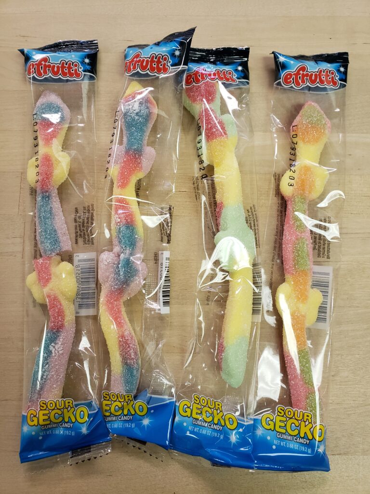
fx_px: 371
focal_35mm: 26
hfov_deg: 53.1
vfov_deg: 67.3
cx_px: 185
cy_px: 247
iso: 250
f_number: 2.4
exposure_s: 1/60
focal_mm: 4.3
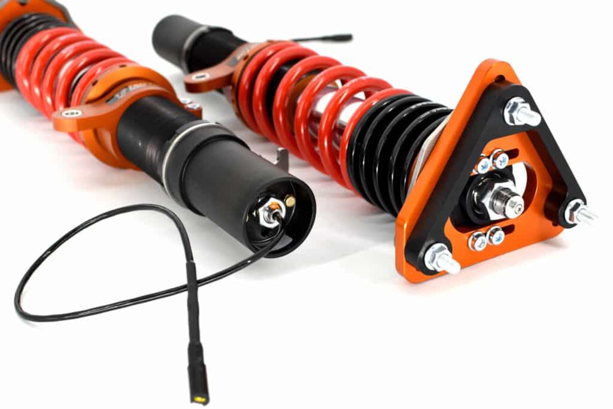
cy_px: 204
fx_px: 894
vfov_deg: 25.8
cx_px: 306
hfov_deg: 37.8
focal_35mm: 52
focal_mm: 35
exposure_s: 1/125
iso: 280
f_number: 5.6
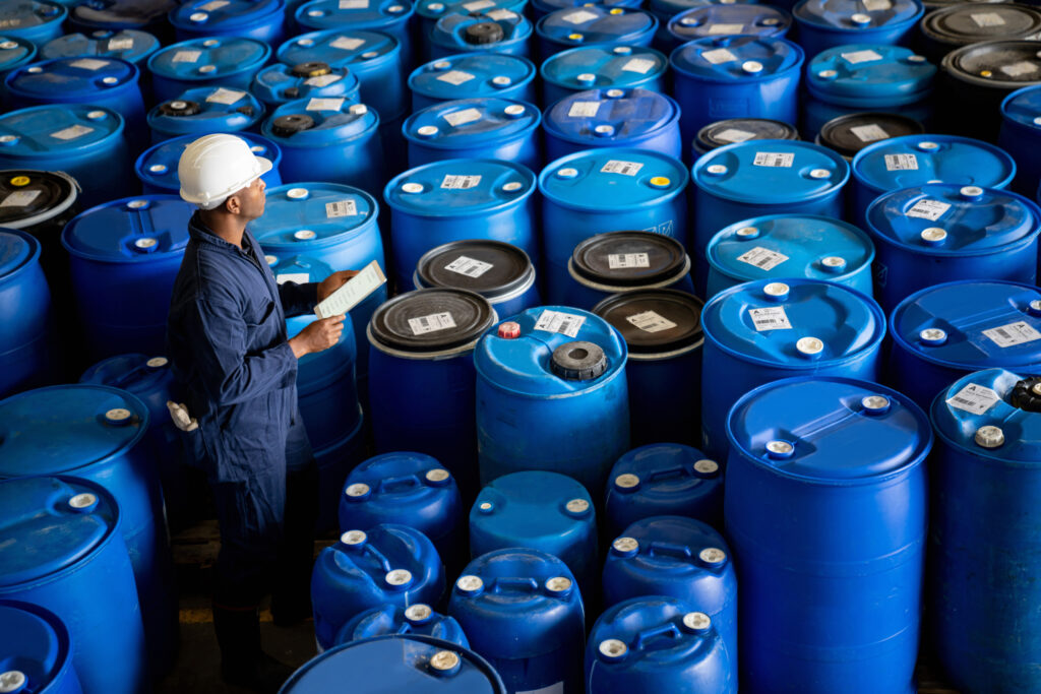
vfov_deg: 21.9
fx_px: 1793
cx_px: 520
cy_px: 347
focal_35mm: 62
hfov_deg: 32.4
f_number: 2.8
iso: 400
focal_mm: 62
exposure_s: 1/125
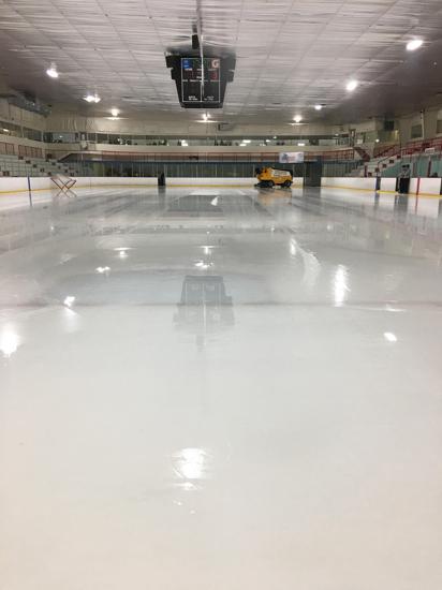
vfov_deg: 61.7
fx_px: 494
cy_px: 295
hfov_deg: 48.2
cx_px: 221
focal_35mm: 29
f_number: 2.2
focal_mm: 4.15
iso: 25
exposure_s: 1/30
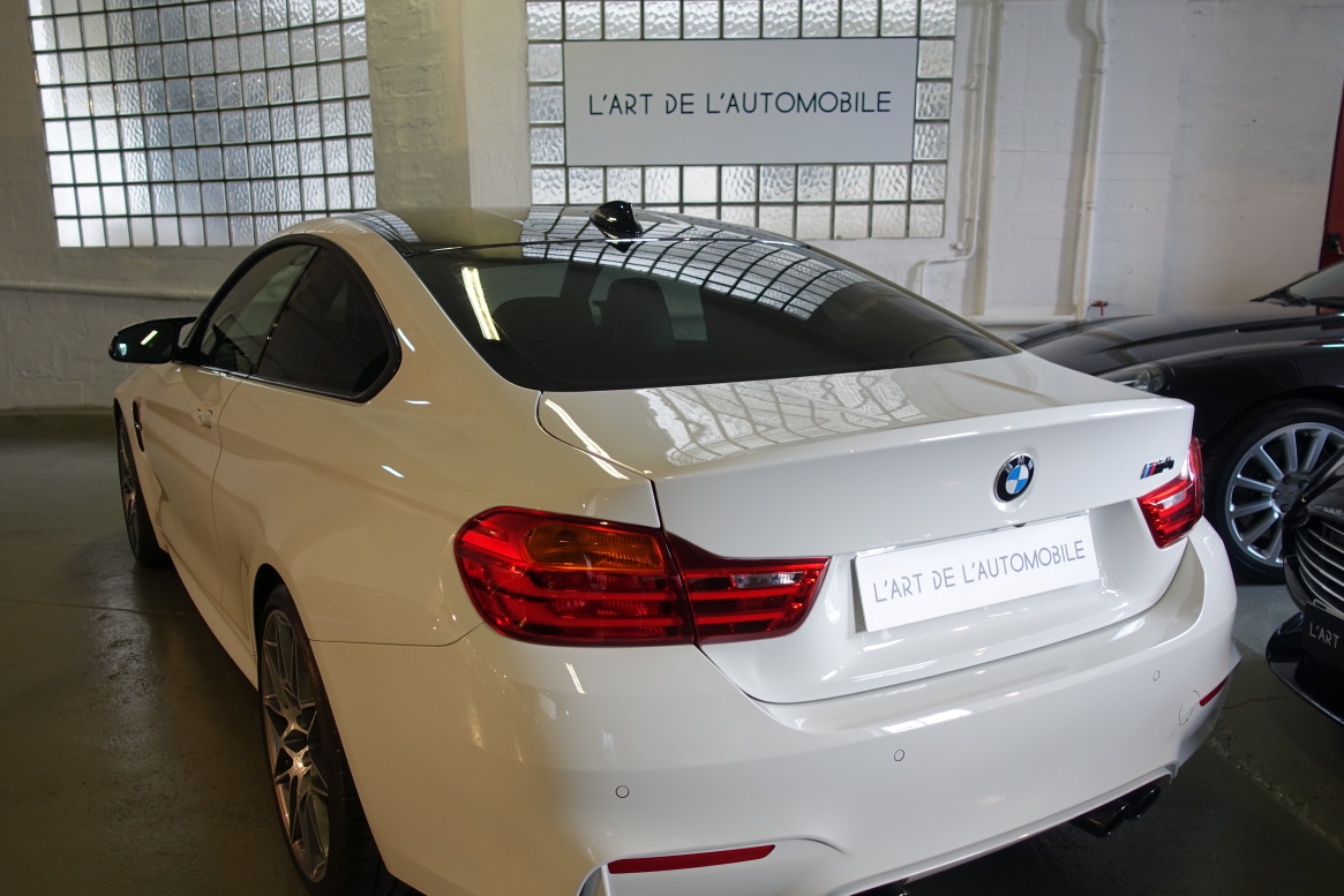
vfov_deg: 44.8
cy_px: 521
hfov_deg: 63.6
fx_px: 1083
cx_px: 622
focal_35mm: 29
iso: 125
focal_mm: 8.8
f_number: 2.2
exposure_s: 1/30
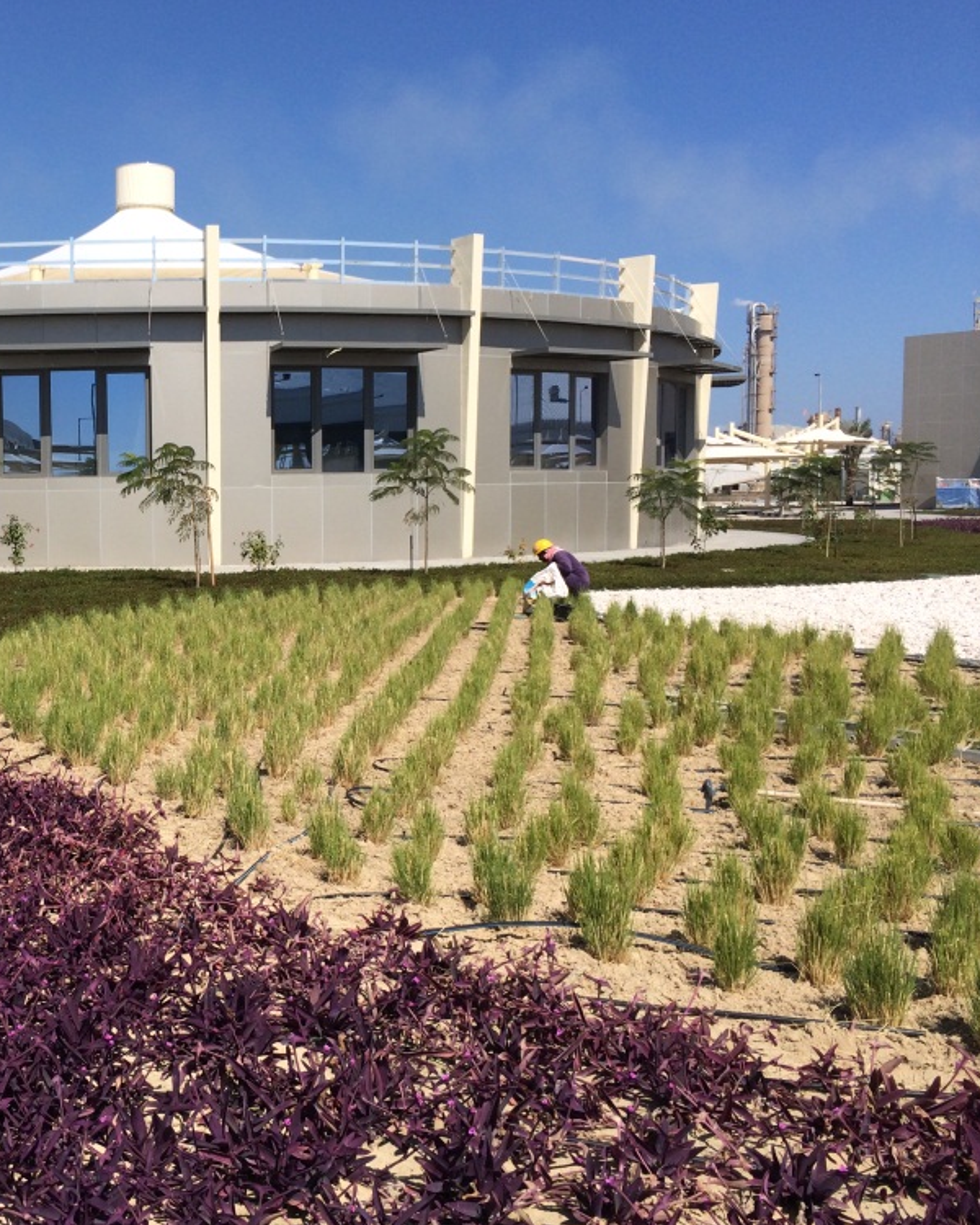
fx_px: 1450
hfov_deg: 35.8
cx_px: 165
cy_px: 601
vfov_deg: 45.8
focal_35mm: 40
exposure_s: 1/3165
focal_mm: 4.12
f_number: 2.2
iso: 40
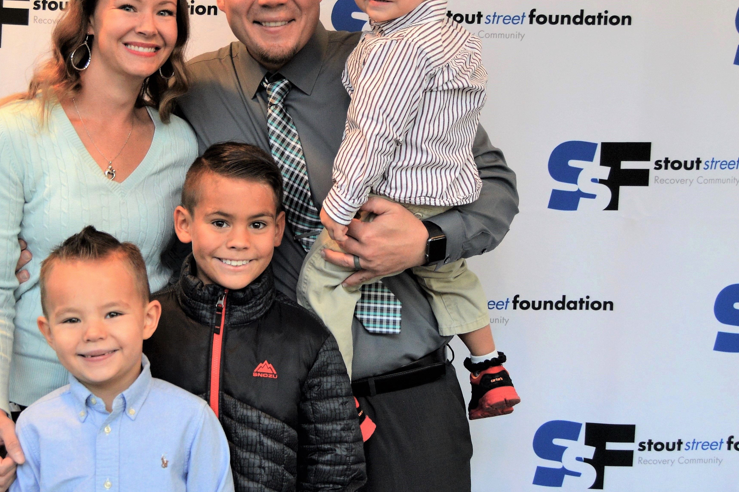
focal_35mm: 46
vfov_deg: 29.2
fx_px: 943
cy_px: 235
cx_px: 287
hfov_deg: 42.5
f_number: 3.5
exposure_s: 1/60
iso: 500
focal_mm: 20
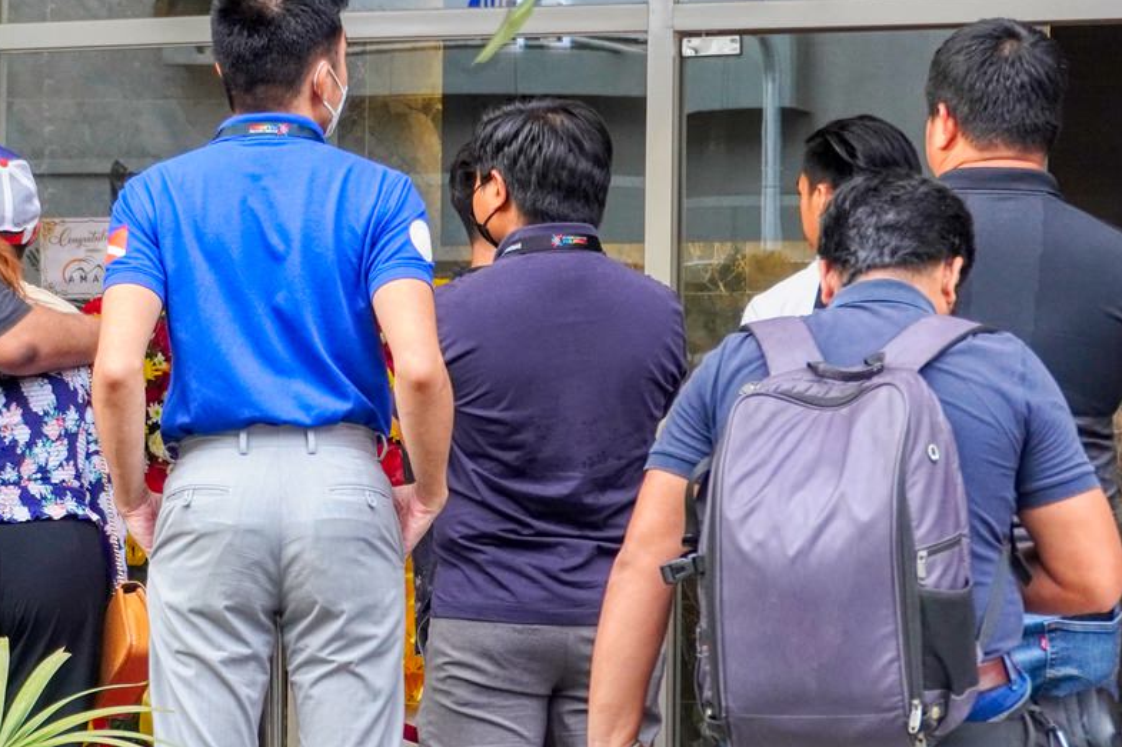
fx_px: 5118
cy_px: 329
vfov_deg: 8.4
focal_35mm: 164
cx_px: 197
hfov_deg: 12.4
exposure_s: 1/80
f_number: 5.6
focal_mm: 43
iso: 500
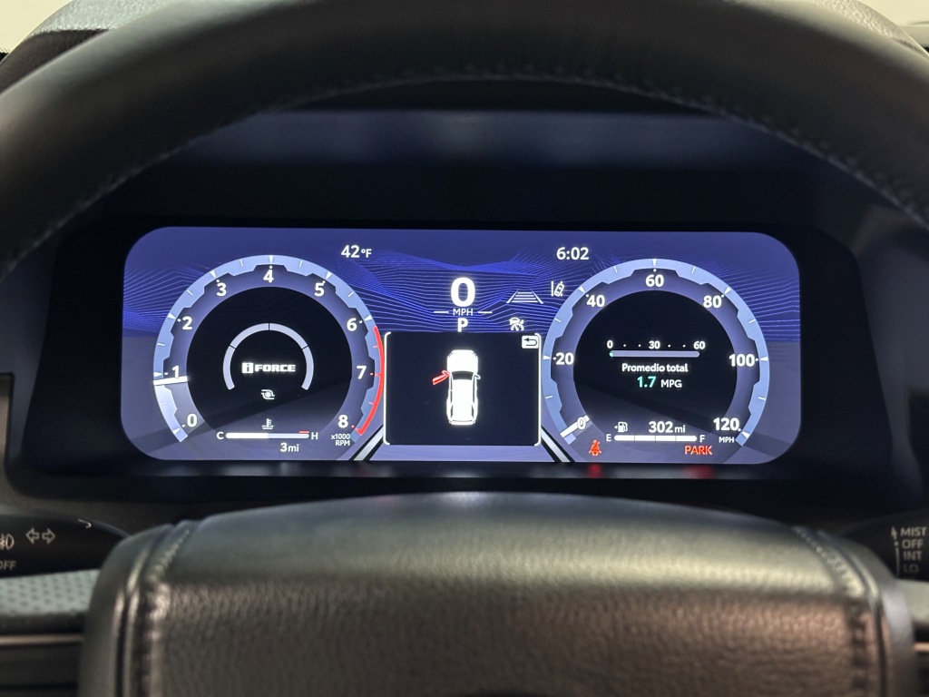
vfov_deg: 30.3
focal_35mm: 48
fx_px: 1288
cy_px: 348
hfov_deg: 39.7
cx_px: 464
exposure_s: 1/30
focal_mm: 6.86
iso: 500
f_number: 1.78
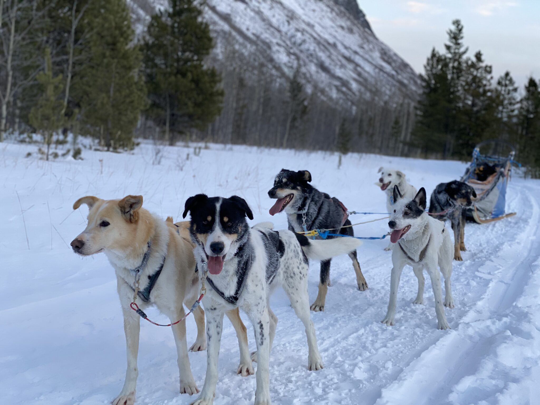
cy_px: 202
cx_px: 270
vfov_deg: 28.0
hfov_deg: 36.8
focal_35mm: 52
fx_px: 811
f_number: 2
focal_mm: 6
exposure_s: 1/122
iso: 50
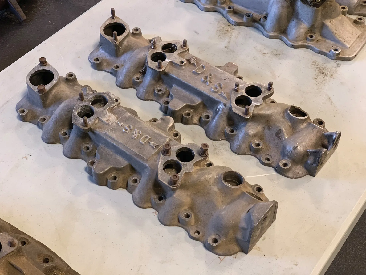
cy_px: 138
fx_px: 550
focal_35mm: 52
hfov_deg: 36.8
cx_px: 183
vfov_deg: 28.0
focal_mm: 6
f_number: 2.4
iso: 250
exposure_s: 1/60
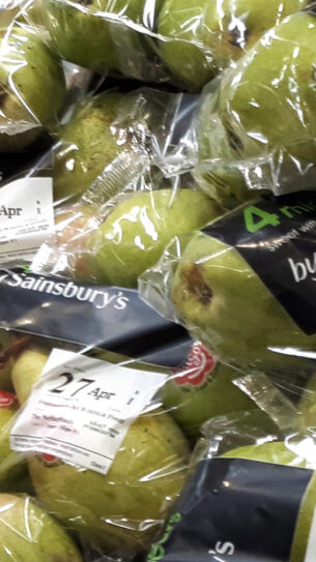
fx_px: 1551
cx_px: -472
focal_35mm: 104
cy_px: 576
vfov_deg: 19.9
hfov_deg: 10.0
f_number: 1.9
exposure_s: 1/33
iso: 125
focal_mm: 3.6
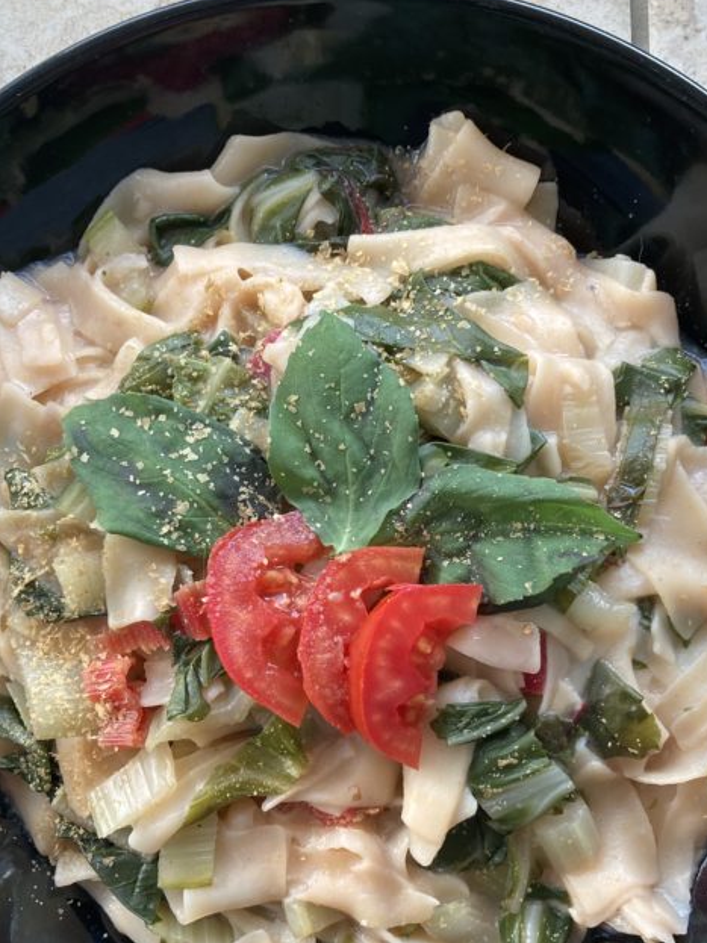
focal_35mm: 46
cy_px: 533
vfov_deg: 41.2
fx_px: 1253
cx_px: 338
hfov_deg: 31.5
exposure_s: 1/121
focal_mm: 3.99
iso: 40
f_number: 1.8
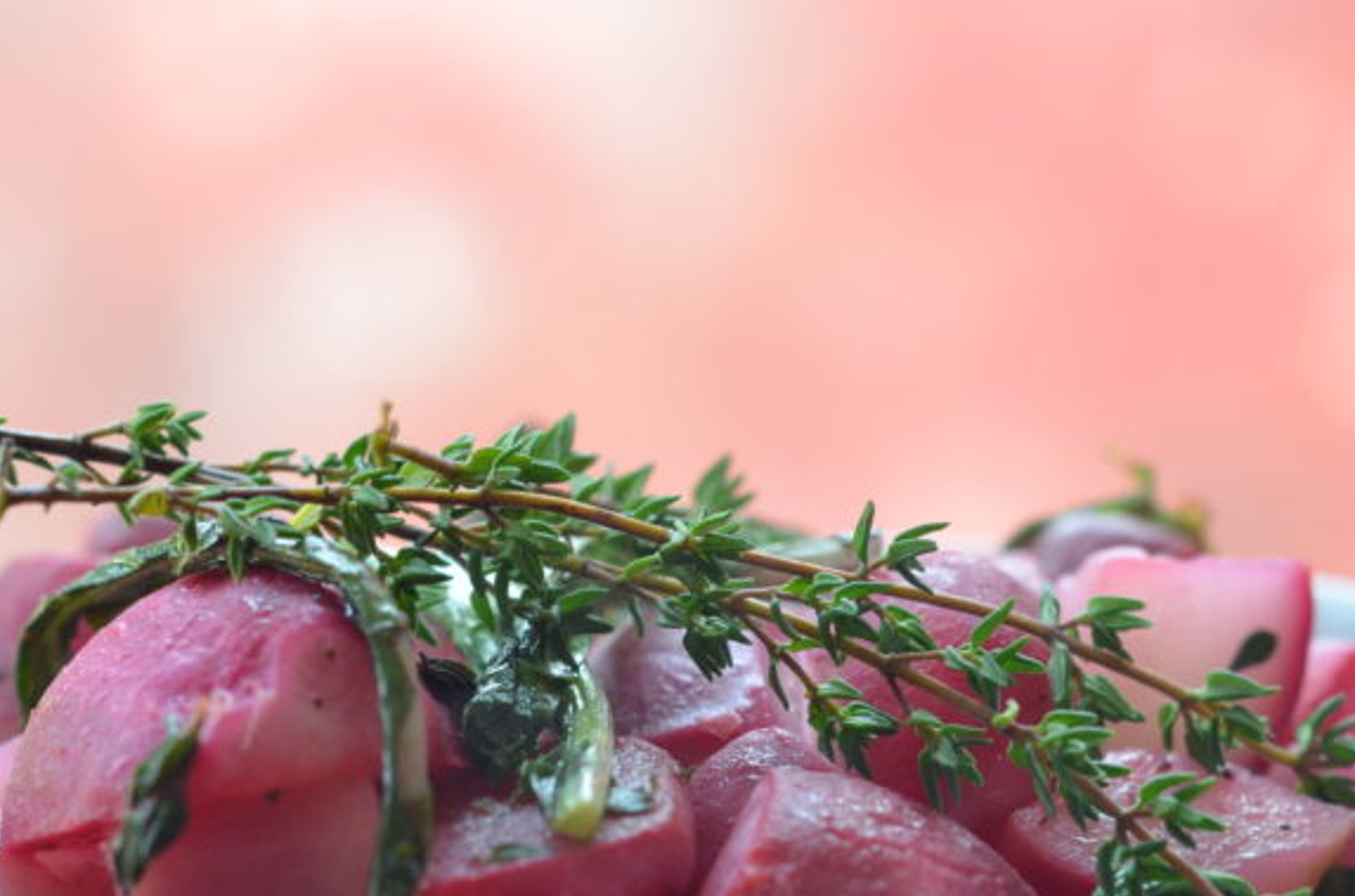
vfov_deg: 10.2
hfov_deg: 15.3
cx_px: 691
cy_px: 662
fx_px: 5031
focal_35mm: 134
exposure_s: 1/160
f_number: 3.5
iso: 800
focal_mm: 50
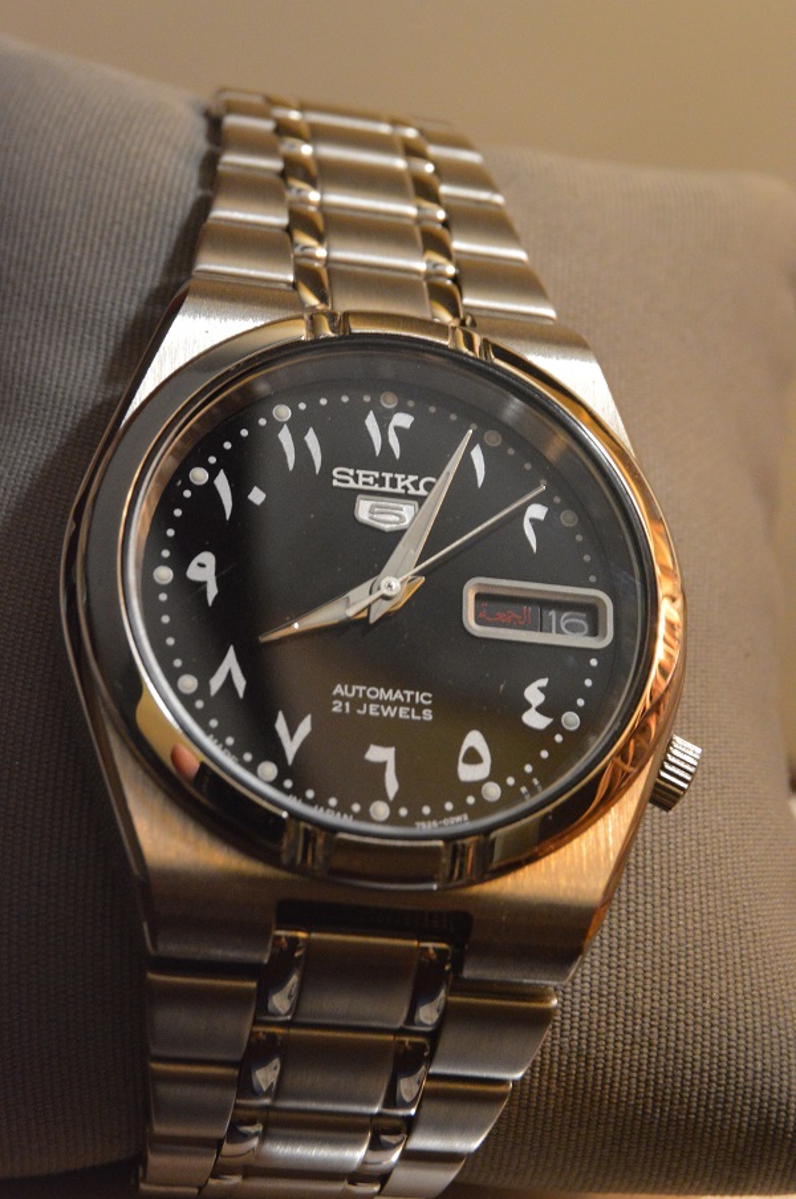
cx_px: 398
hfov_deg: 16.5
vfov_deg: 24.6
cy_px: 600
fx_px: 2742
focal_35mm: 82
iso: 3200
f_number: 5.6
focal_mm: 55
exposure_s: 1/13
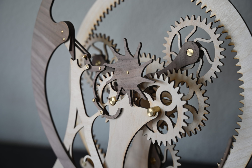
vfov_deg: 25.0
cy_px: 84
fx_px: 378
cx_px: 126
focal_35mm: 54
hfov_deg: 36.9
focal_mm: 54
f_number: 4
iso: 200
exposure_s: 1/60
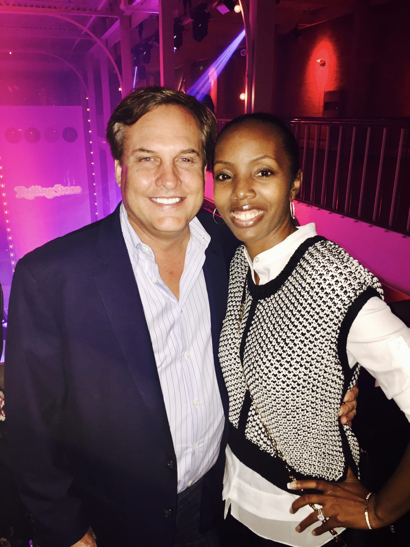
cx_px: 205
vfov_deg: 61.7
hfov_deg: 48.2
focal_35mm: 29
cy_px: 274
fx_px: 458
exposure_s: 1/16
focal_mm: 4.15
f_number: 2.2
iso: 80
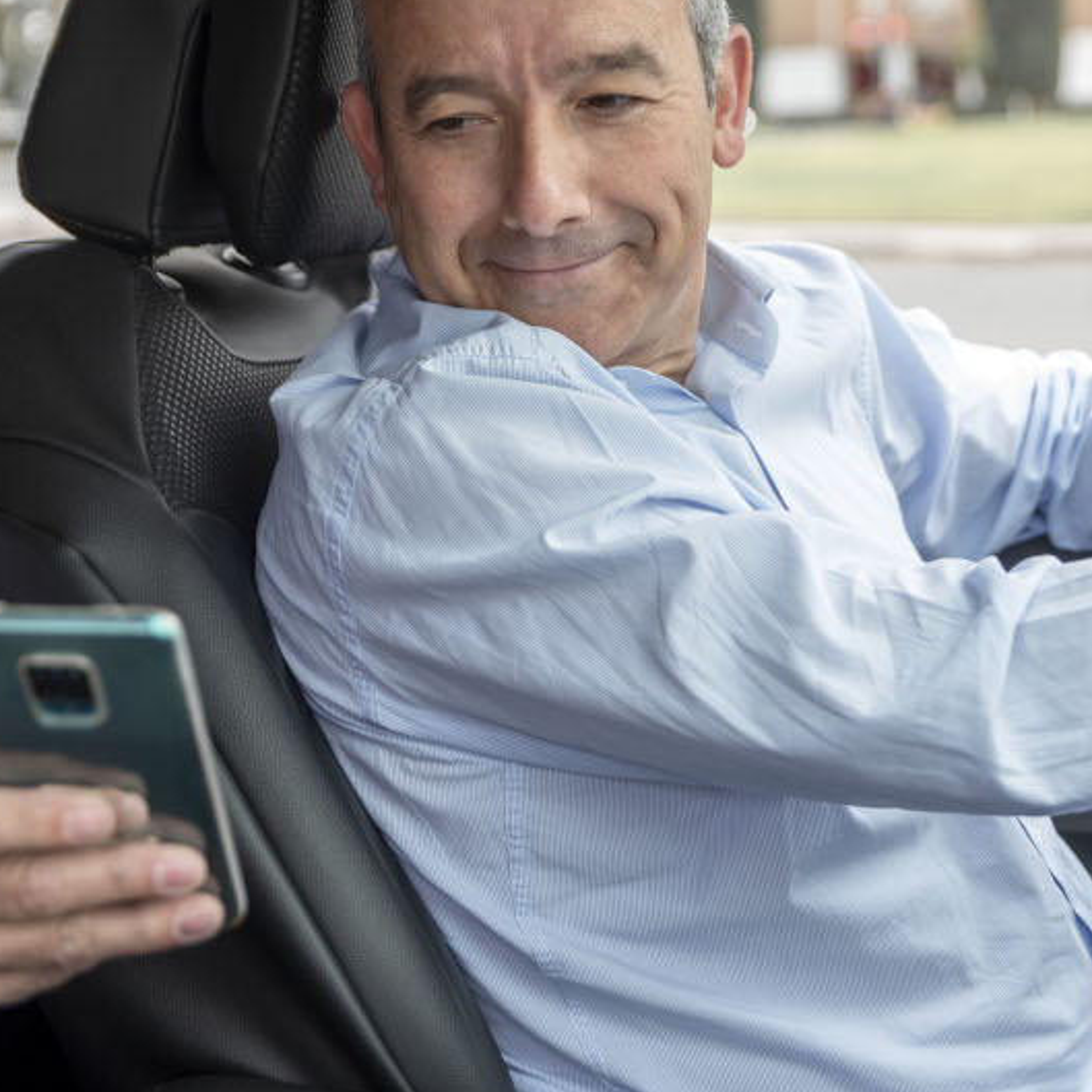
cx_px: 597
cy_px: 505
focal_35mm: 81
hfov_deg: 21.4
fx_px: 2891
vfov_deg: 21.4
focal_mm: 42
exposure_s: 1/160
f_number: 2.8
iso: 200
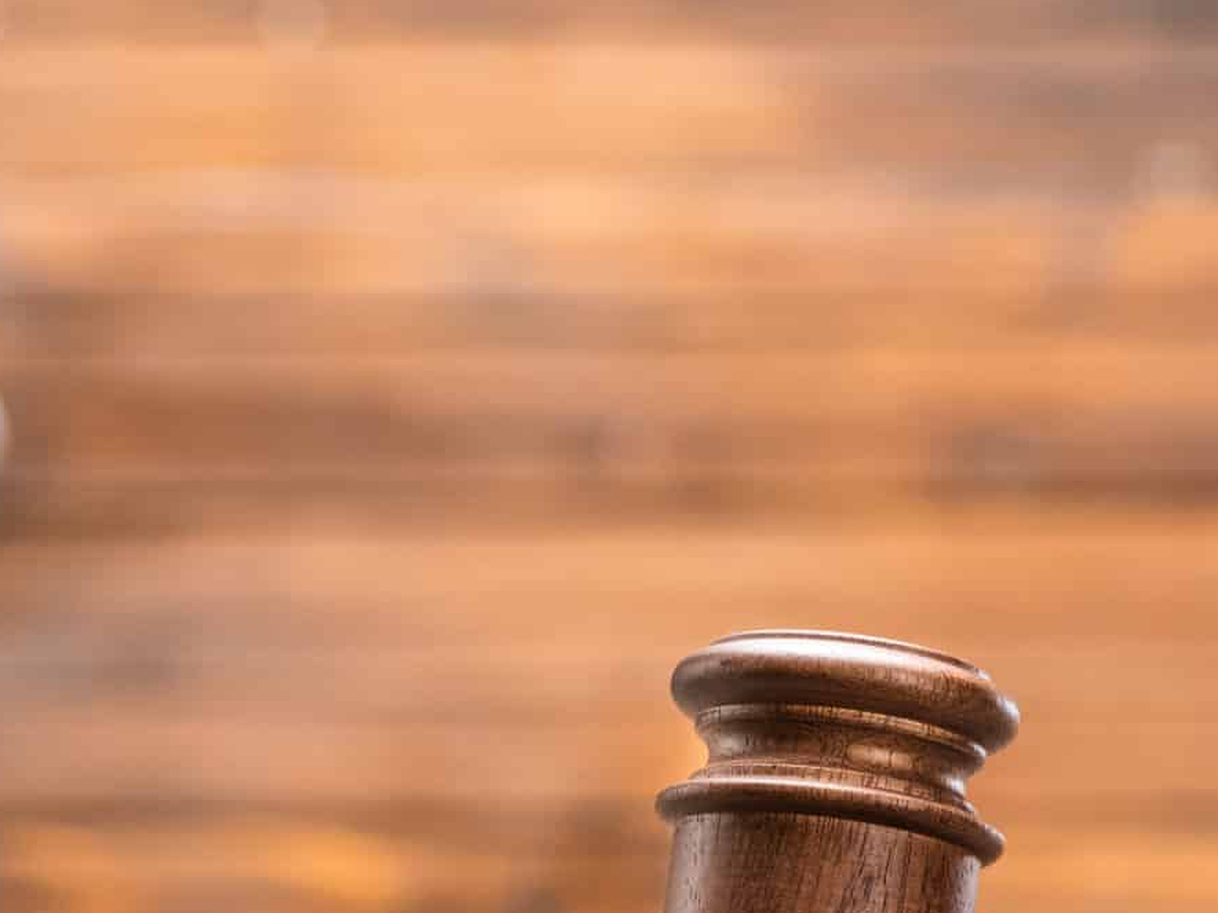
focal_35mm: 234
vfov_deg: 6.3
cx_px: 136
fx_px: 8234
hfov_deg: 8.4
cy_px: 563
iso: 100
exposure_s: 1/160
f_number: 5.6
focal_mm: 105
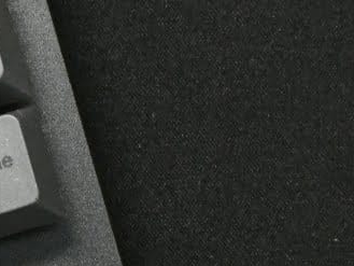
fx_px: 2517
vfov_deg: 6.0
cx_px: 107
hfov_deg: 8.0
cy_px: 202
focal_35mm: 246
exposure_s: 1/160
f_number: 5.6
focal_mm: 35
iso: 5600
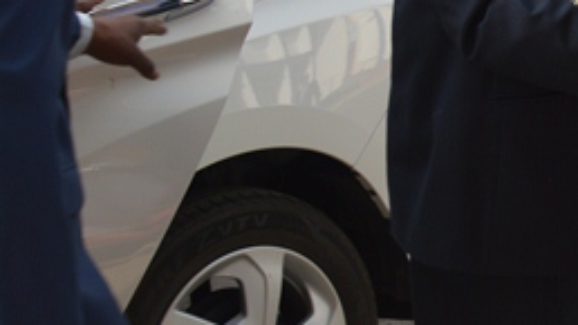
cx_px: 1087
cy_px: -17
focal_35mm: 112
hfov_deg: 15.8
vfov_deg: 10.7
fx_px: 1716
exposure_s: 1/125
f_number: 5.6
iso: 110
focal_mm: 18
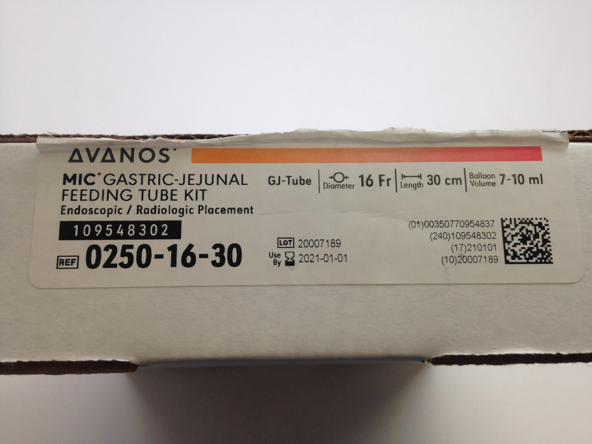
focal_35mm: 33
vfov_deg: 42.9
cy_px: 222
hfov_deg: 55.4
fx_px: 564
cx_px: 296
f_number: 2.4
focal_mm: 4.12
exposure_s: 1/60
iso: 64
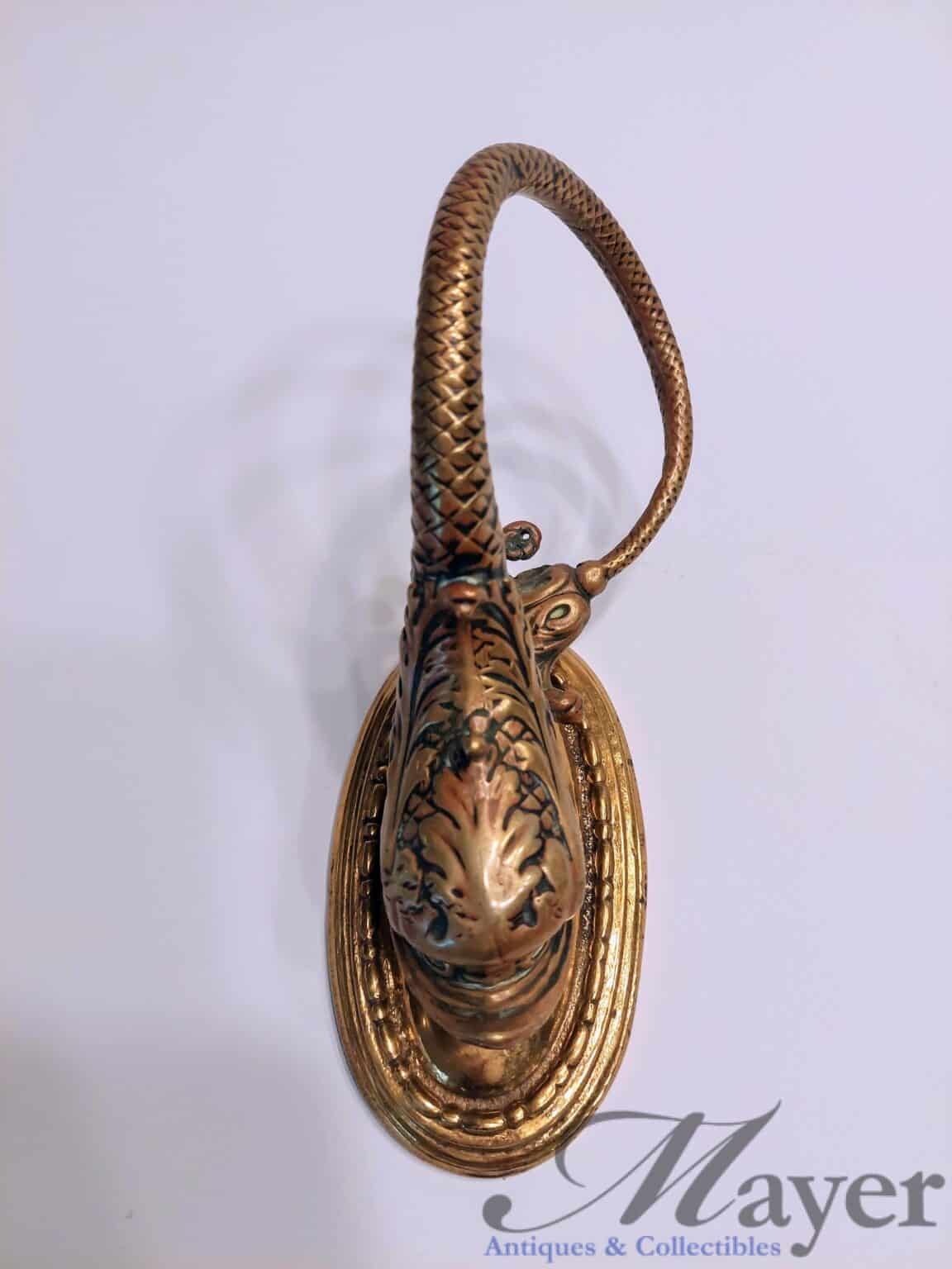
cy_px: 634
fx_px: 880
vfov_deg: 71.6
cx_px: 476
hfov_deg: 56.8
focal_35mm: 24
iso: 100
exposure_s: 1/50
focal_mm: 5.23
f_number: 1.8
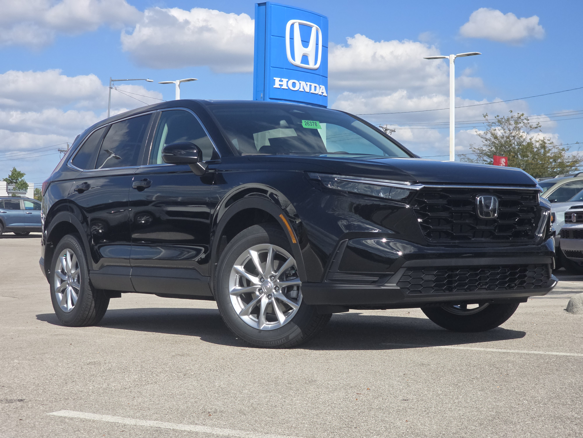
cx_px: 292
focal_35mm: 69
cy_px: 219
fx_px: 1162
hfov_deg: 28.2
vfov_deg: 21.3
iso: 50
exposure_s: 1/2450
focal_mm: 7.9
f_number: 2.4
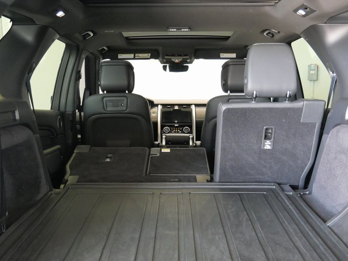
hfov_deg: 46.8
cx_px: 166
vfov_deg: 35.9
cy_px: 154
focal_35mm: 40
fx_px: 402
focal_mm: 14
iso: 3200
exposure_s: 1/30
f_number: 3.6
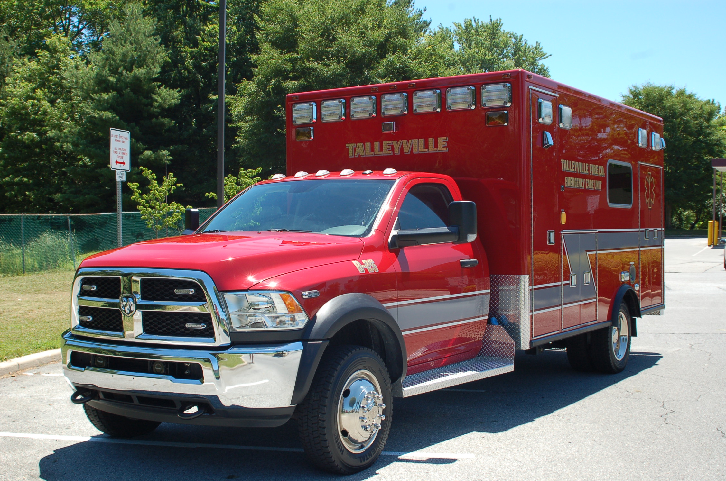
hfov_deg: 41.2
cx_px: 363
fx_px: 966
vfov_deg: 28.0
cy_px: 240
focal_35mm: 48
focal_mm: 32
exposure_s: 1/250
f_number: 8
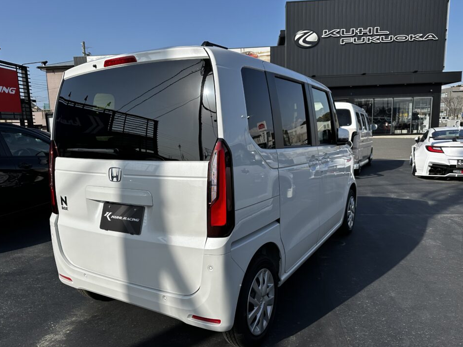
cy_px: 187
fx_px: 348
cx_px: 221
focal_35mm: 26
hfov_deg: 67.3
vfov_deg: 53.0
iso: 80
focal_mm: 6.86
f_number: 1.78
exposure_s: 1/5525
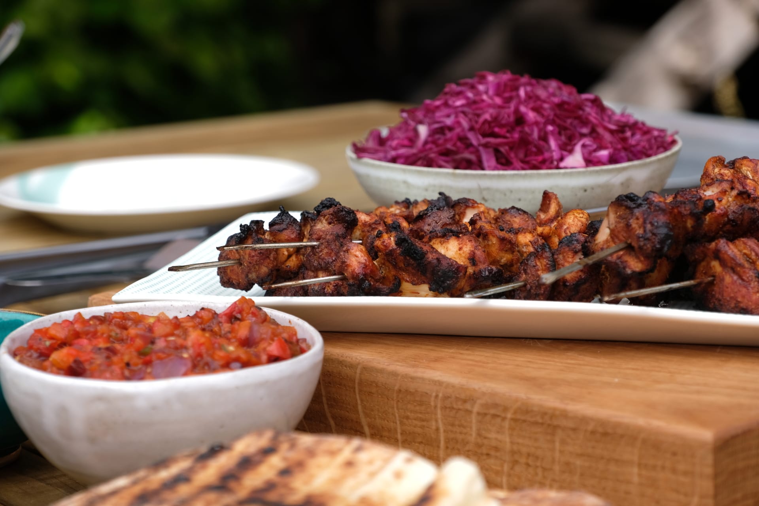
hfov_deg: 18.3
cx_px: 380
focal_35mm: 112
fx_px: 2361
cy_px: 253
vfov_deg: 12.2
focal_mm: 74.4
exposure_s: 1/240
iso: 100
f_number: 5.3
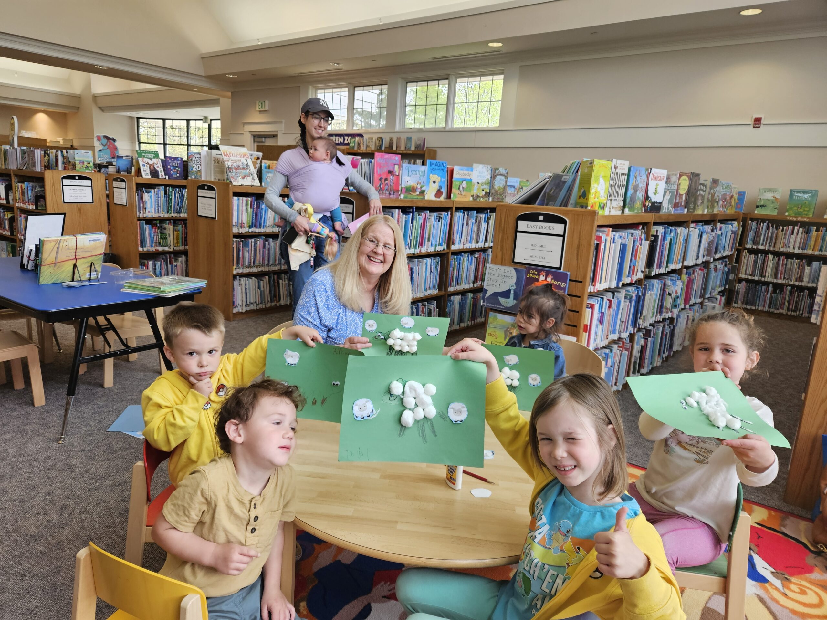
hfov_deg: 73.9
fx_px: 549
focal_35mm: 23
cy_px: 310
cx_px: 414
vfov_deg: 58.9
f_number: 1.8
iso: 160
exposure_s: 1/359
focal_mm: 5.4
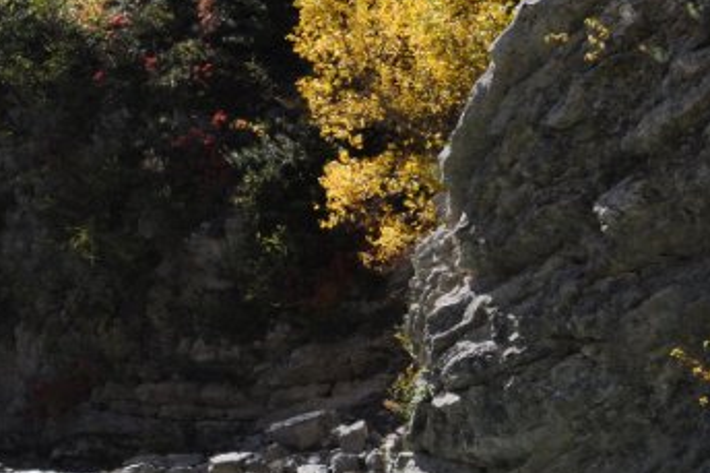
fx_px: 2163
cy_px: 298
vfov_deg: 12.5
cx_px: -423
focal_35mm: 110
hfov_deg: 16.6
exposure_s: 1/500
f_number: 11
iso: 320
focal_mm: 21
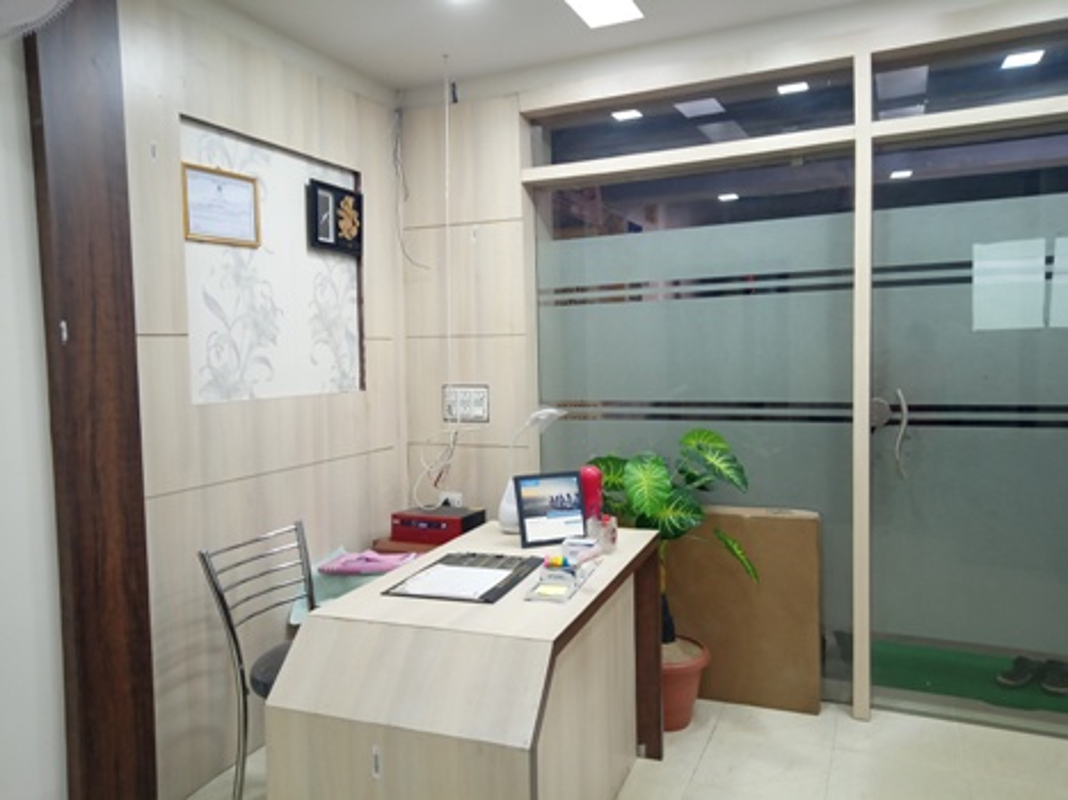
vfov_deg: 53.0
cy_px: 400
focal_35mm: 26
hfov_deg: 67.3
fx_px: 802
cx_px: 534
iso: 369
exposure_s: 1/33.3
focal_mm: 3.46
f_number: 2.2
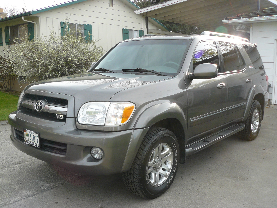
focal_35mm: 36
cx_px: 138
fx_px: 288
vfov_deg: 39.7
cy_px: 104
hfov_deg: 51.4
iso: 100
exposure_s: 1/125
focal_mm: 6
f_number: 4
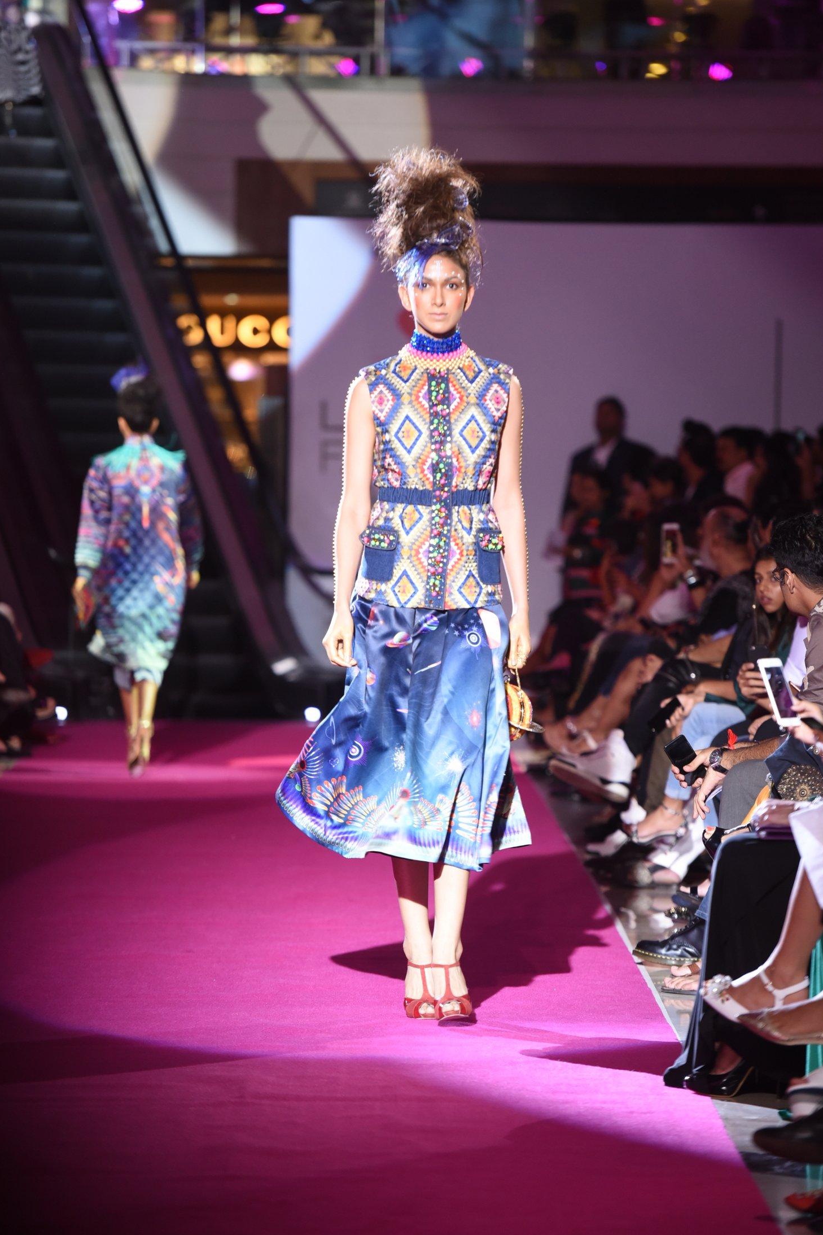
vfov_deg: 12.0
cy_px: 621
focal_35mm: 171
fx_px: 5863
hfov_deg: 8.0
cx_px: 413
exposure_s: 1/200
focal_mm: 170
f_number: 3.5
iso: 2000
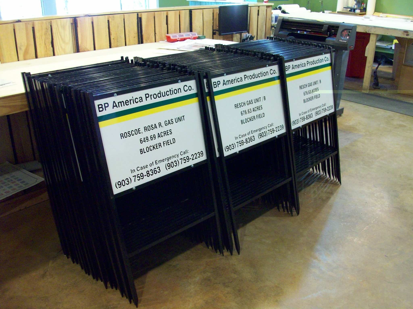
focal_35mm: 34
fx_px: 406
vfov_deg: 41.8
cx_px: 206
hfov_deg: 54.0
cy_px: 154
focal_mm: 5.7
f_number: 2.8
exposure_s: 1/8.19
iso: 160
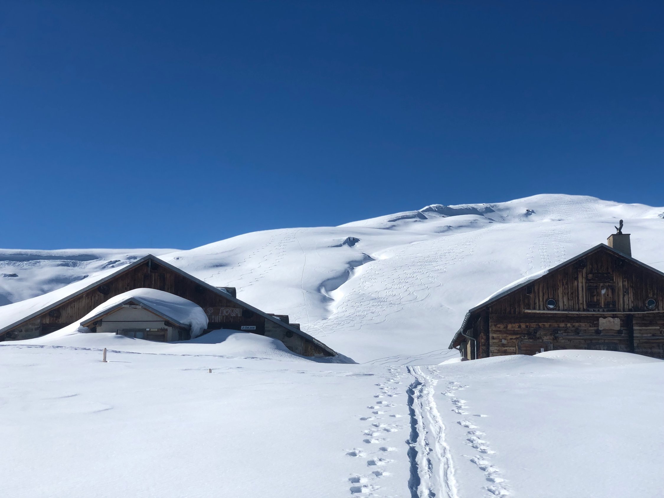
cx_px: 332
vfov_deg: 28.0
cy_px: 249
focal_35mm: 52
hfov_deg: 36.8
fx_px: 998
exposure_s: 1/3003
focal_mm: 6
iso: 16
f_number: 2.4
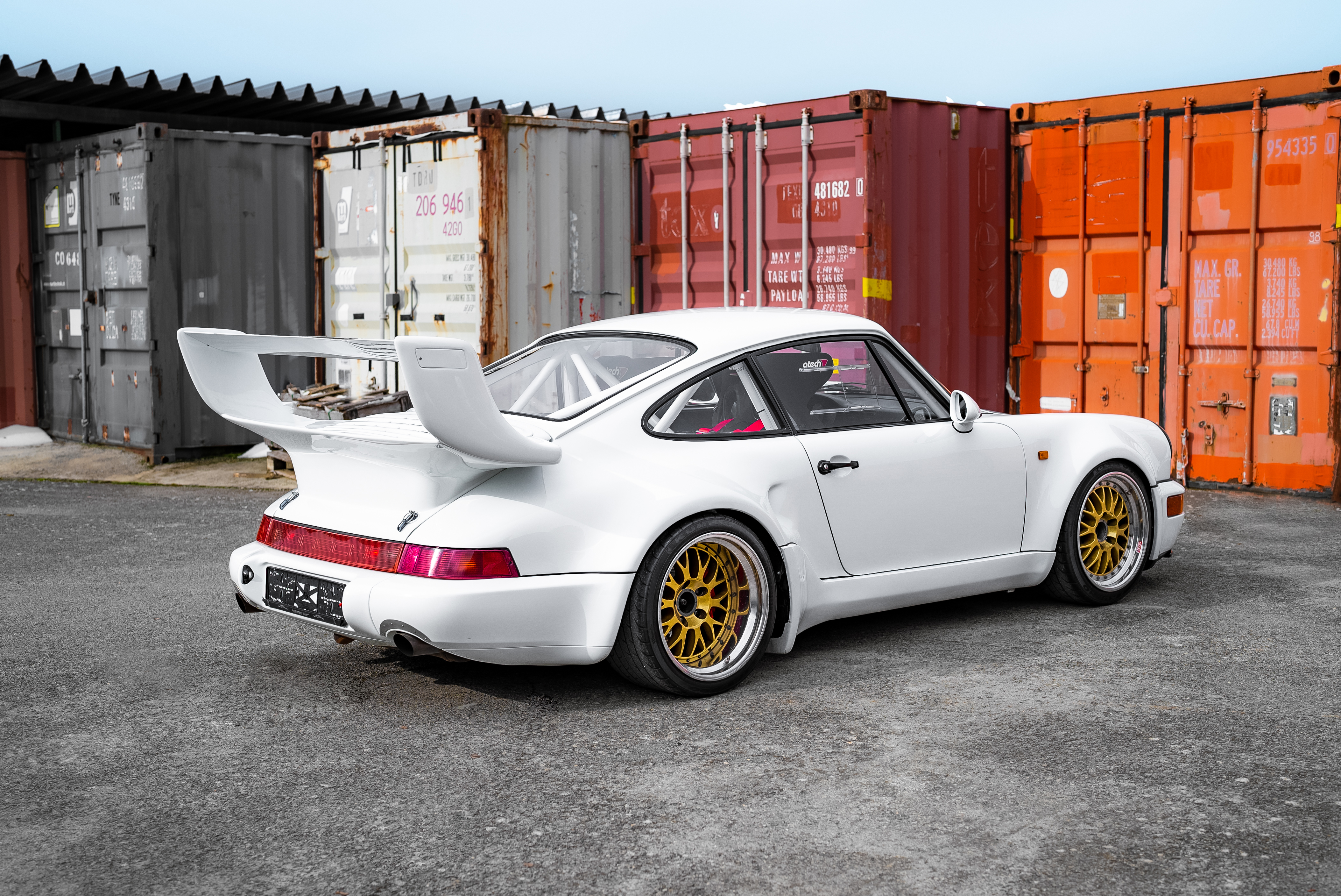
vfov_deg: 27.0
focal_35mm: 50
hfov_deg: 39.6
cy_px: 448
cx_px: 670
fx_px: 1863
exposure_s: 1/1000
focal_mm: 50
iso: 125
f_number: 3.5
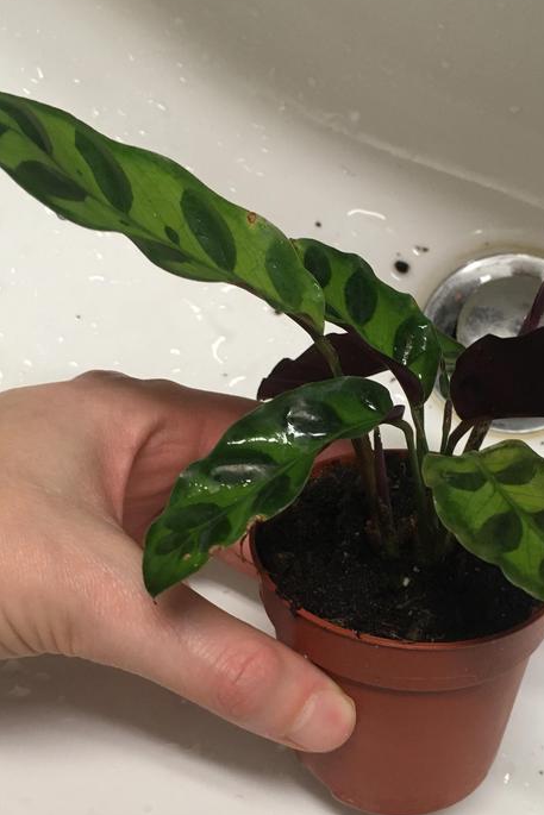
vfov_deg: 44.4
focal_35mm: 44
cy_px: 444
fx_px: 997
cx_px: 369
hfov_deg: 30.3
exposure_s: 1/33
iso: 125
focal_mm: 4.15
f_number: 2.2
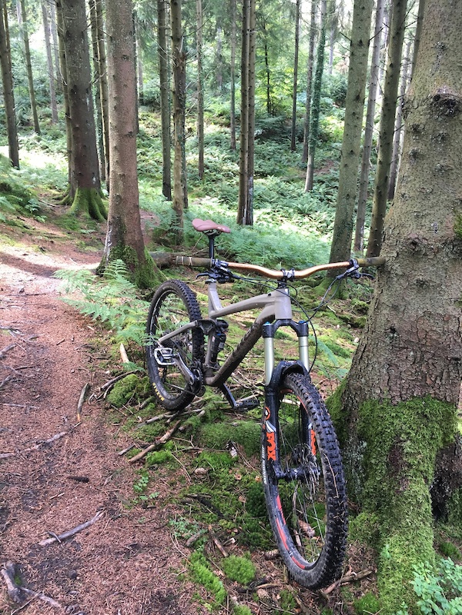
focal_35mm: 29
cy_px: 308
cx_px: 231
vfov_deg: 61.7
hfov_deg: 48.2
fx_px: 516
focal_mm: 4.15
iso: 50
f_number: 2.2
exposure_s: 1/33
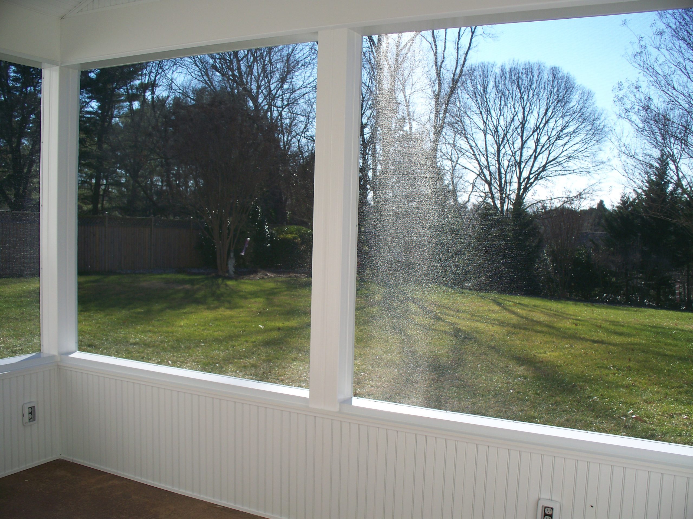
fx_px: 721
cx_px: 346
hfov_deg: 51.4
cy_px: 260
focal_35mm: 36
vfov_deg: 39.7
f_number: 2.8
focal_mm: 7.54
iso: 64
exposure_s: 1/400
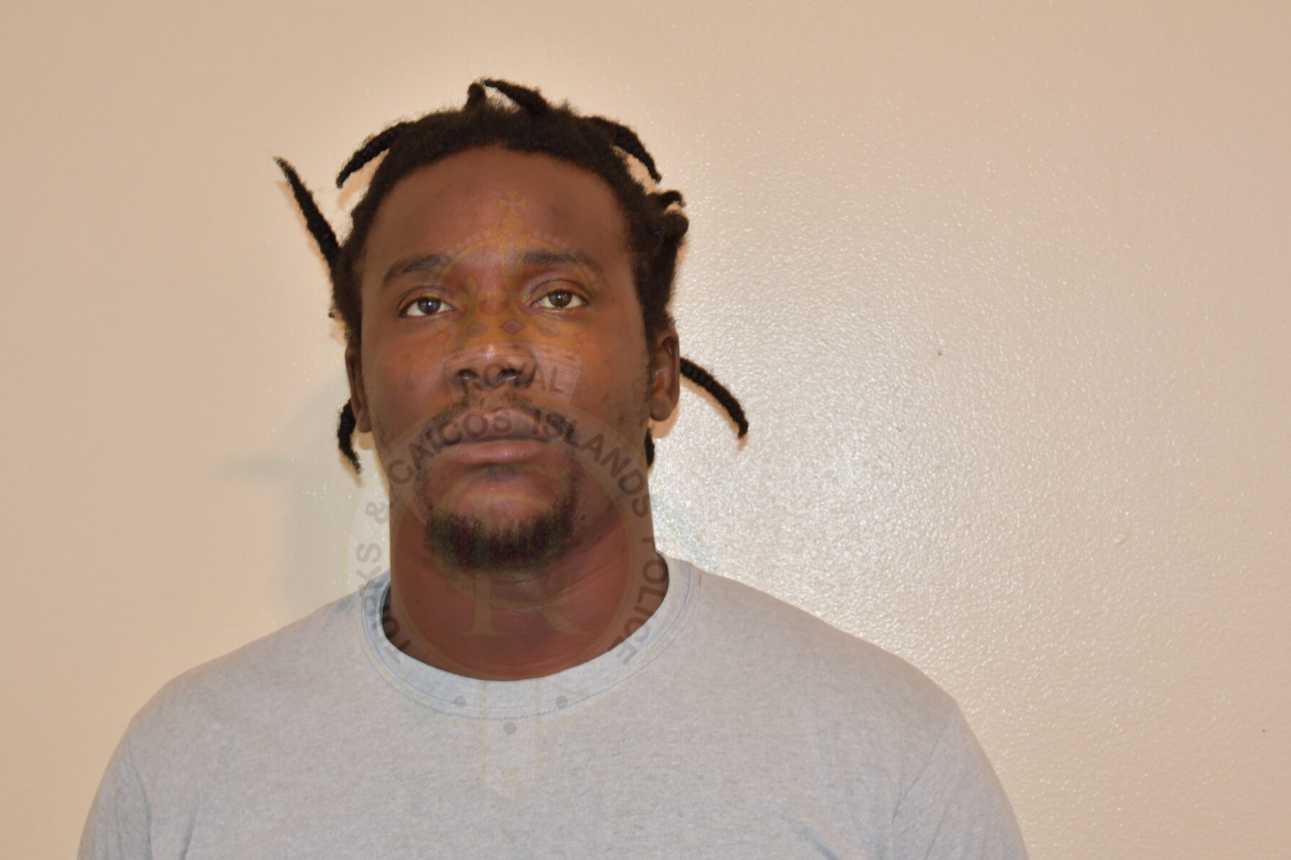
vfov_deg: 20.9
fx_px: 2331
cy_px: 436
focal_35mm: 65
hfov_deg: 31.0
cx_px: 628
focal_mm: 38
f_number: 4.2
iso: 640
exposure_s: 1/60
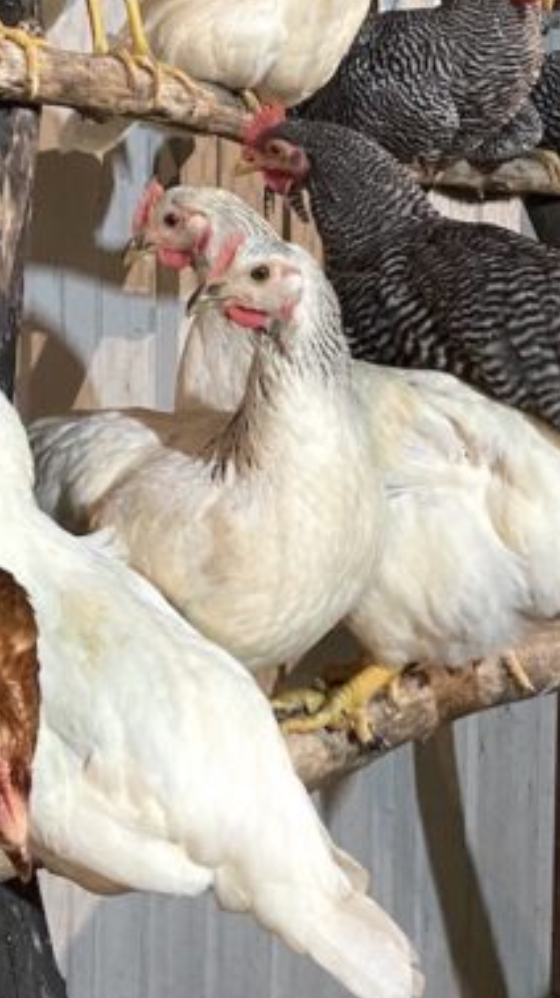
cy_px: 235
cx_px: 246
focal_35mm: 60
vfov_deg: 34.1
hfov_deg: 20.0
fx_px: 1587
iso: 500
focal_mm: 4.25
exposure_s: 1/30
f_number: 1.8
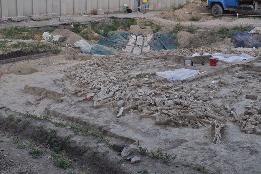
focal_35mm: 54
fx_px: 391
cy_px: 87
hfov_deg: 36.9
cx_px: 130
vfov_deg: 25.0
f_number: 8
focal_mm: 36
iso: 250
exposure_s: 1/80
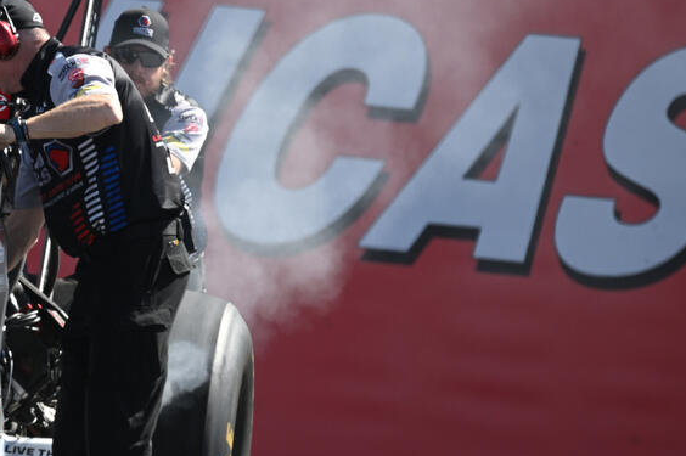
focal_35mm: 1135
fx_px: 21609
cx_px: -64
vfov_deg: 1.2
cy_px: 219
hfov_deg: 1.8
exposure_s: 1/1600
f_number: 6.3
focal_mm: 500
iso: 400
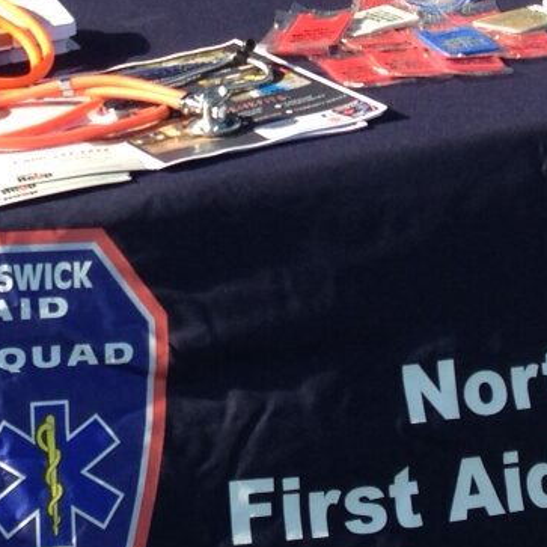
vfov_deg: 12.8
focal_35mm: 131
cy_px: -220
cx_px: 442
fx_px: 2342
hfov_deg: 13.3
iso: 50
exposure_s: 1/570
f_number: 2.4
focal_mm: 4.12
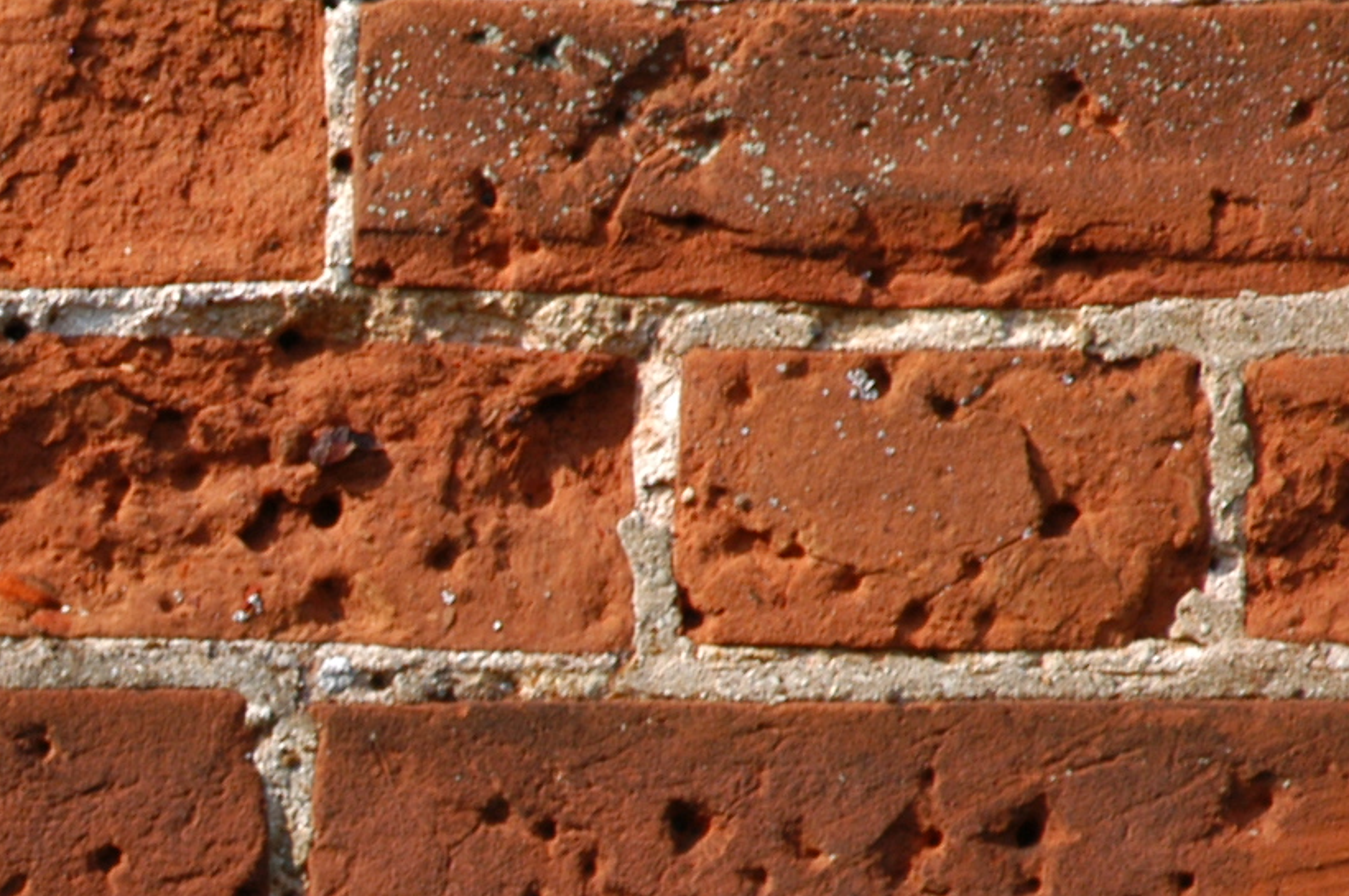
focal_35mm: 539
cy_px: 1203
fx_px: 20177
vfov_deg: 2.5
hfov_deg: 3.8
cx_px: -688
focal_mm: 98
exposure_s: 1/4000
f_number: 5.6
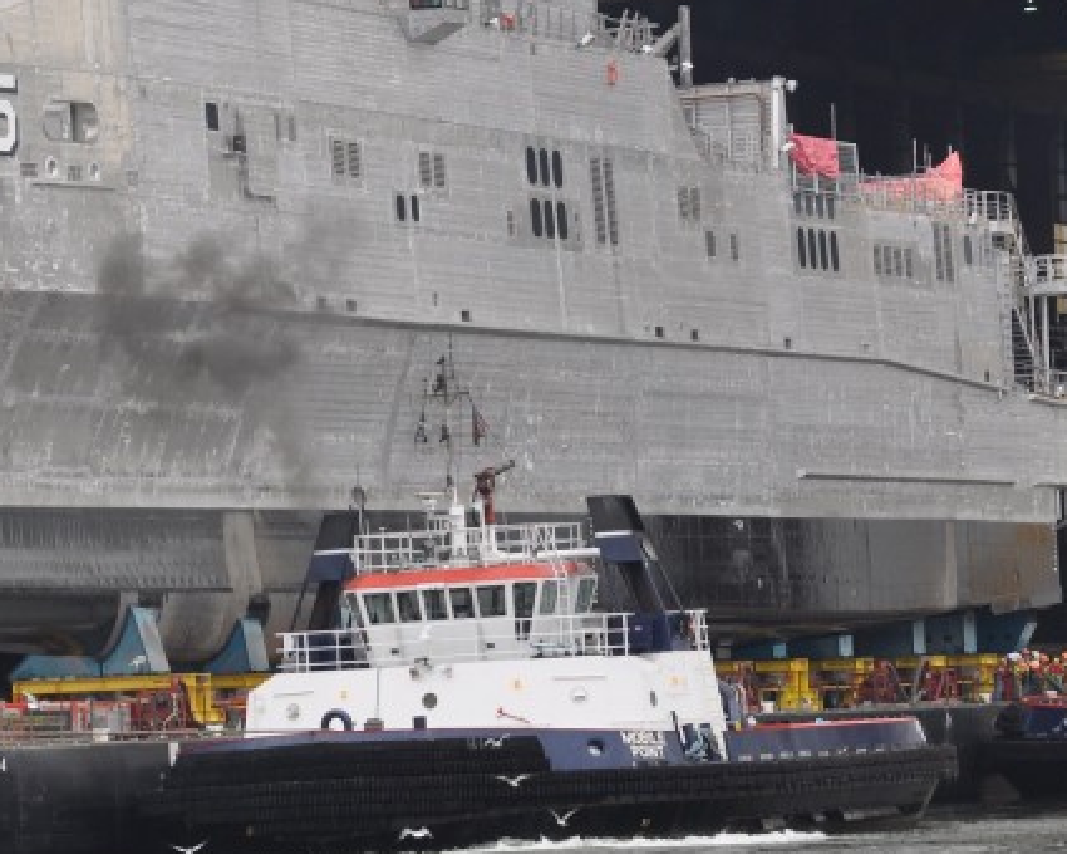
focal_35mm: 289
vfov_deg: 5.4
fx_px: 9126
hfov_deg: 6.7
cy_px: 510
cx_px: 119
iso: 360
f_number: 5.6
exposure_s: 1/500
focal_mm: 92
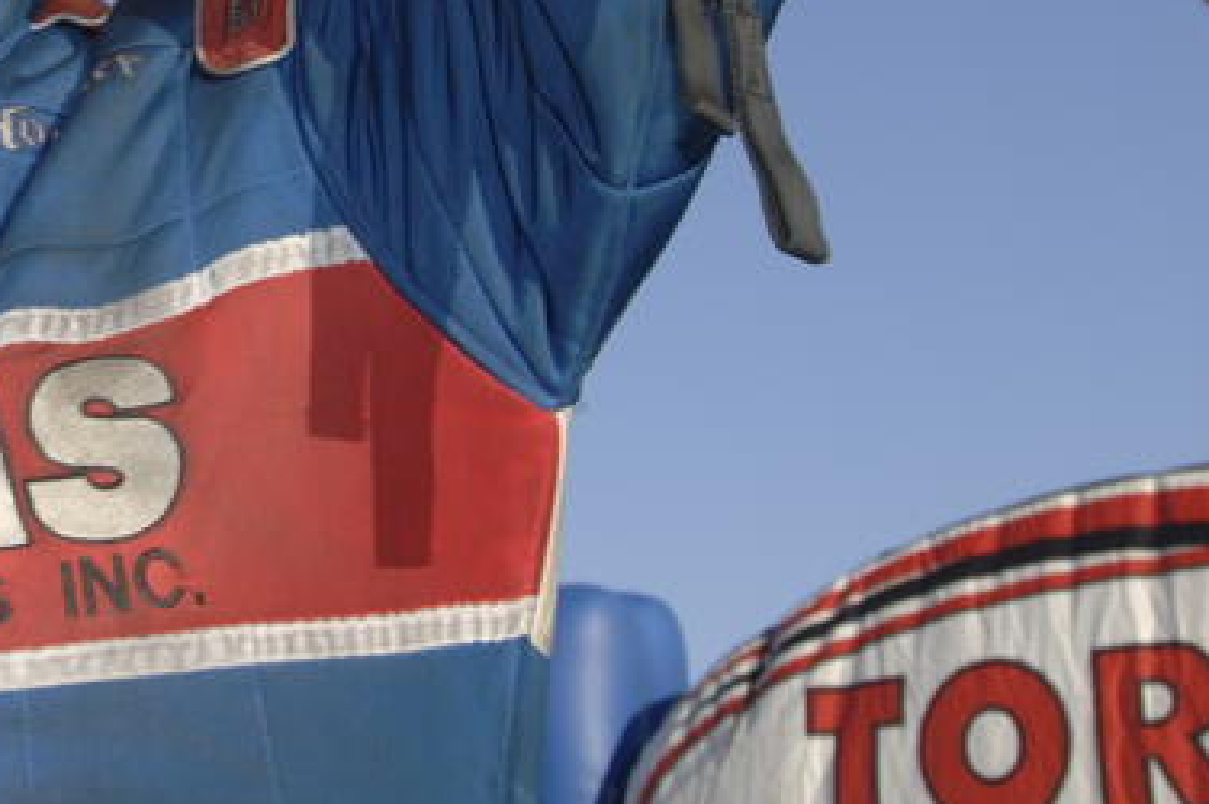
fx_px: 3422
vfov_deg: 13.2
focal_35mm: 102
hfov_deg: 18.6
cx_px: -350
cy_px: -58
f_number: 7.1
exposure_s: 1/250
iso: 100
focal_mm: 20
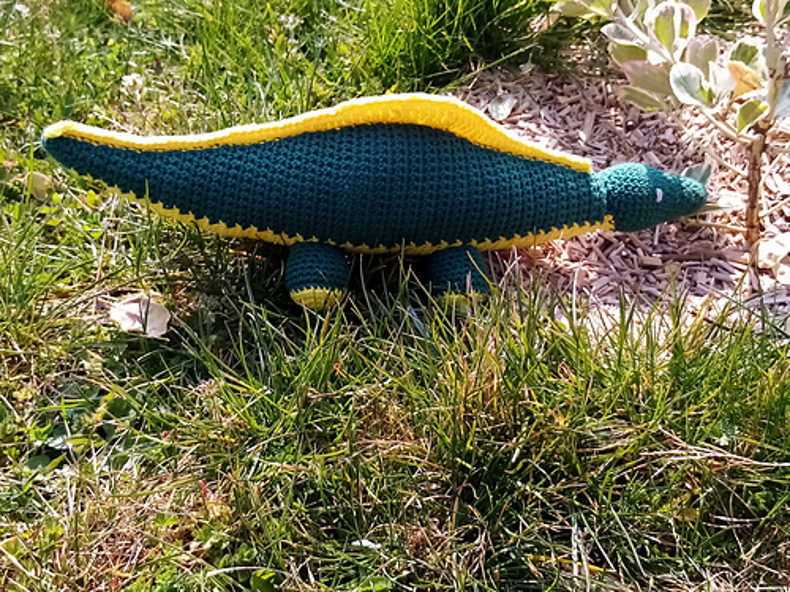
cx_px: 395
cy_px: 296
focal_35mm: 26
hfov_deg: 67.3
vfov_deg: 53.1
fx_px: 593
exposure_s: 1/587
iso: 106
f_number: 1.8
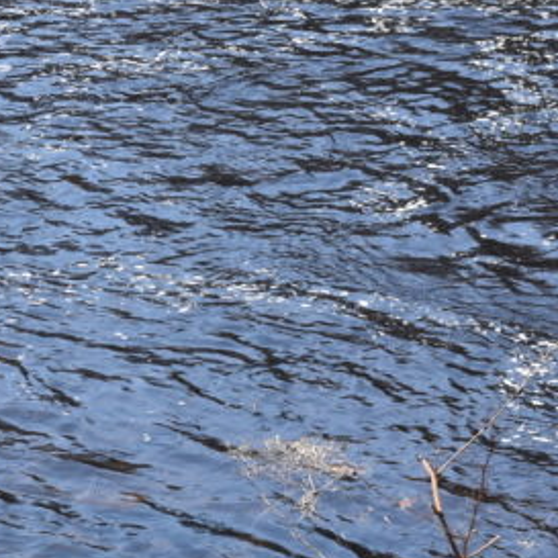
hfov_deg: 6.6
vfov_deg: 6.7
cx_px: -288
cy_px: 328
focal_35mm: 263
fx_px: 4789
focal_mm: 55
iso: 200
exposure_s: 1/320
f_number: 9
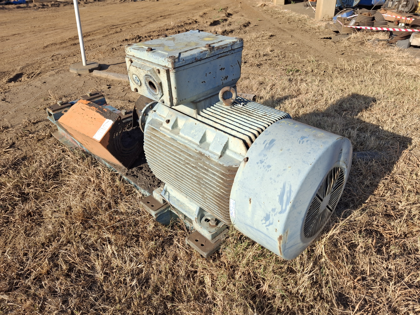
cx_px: 210
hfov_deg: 69.4
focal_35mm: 25
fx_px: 303
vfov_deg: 54.9
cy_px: 158
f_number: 1.8
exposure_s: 1/765
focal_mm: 4.69
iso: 25
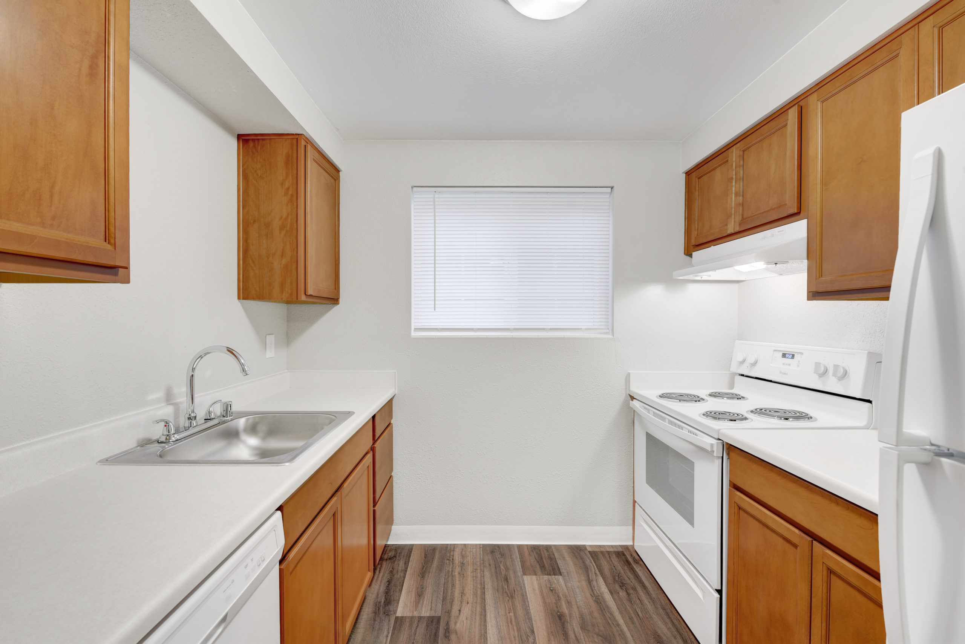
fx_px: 402
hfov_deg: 100.4
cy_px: 322
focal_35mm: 15
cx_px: 482
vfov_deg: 77.4
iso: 200
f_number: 8
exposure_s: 1/10
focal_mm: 15
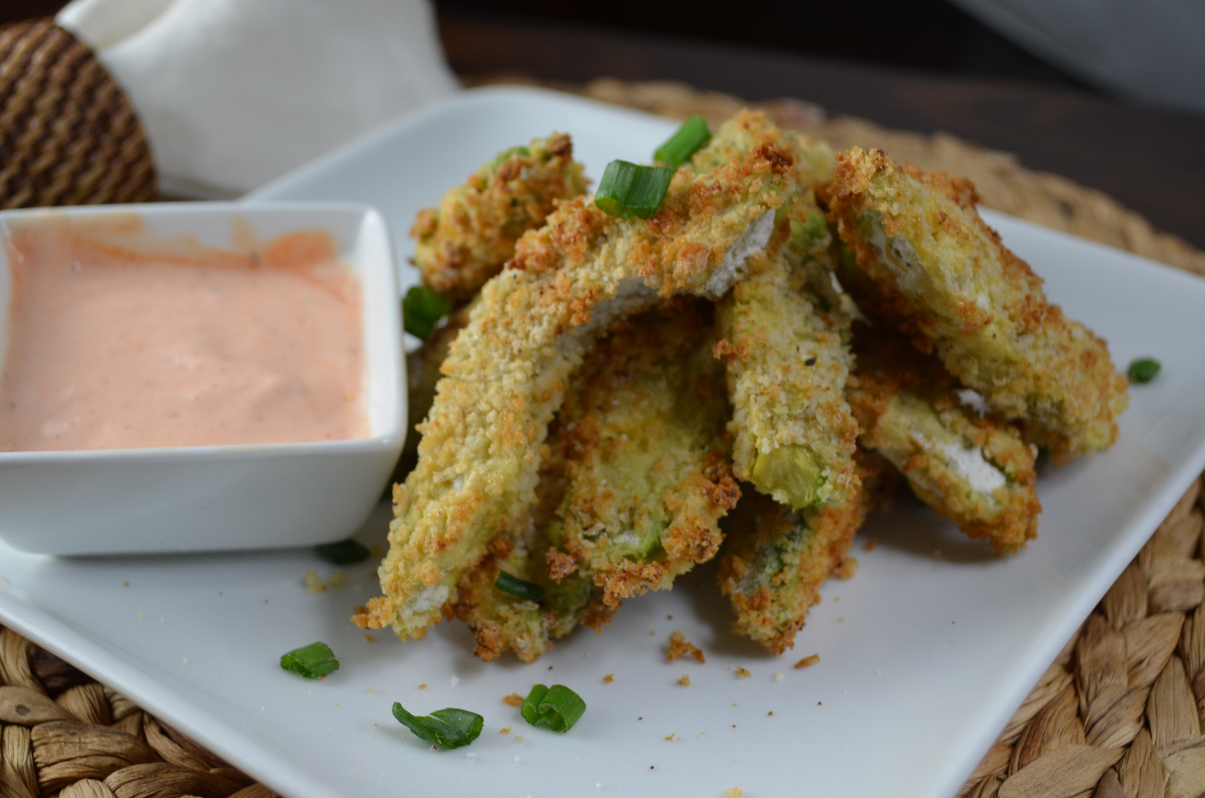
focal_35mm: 52
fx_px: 1754
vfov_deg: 25.6
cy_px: 399
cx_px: 602
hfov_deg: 37.9
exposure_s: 1/125
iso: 280
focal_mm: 35
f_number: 5.6
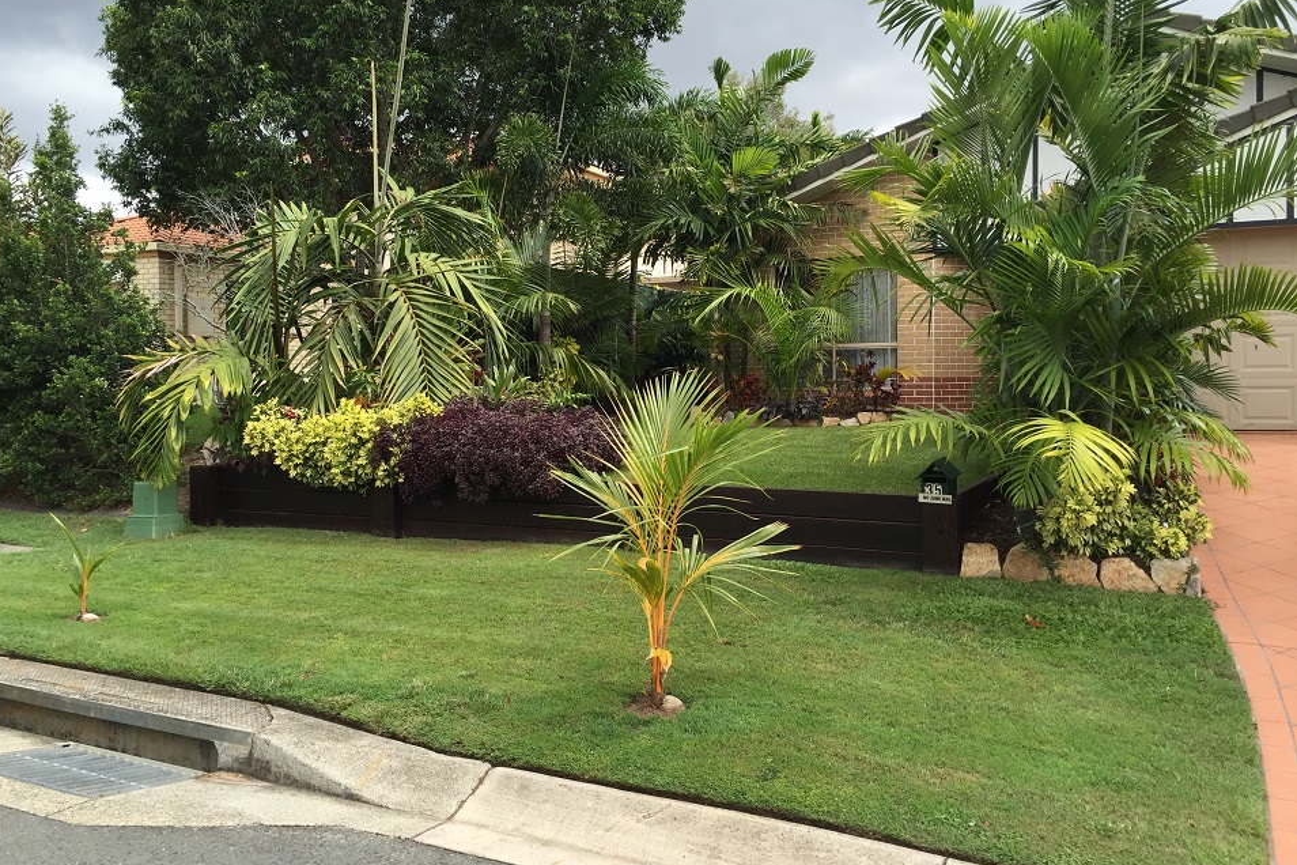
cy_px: 418
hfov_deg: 60.3
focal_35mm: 31
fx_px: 1117
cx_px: 634
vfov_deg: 42.3
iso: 32
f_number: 2.2
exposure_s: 1/775
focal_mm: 4.15
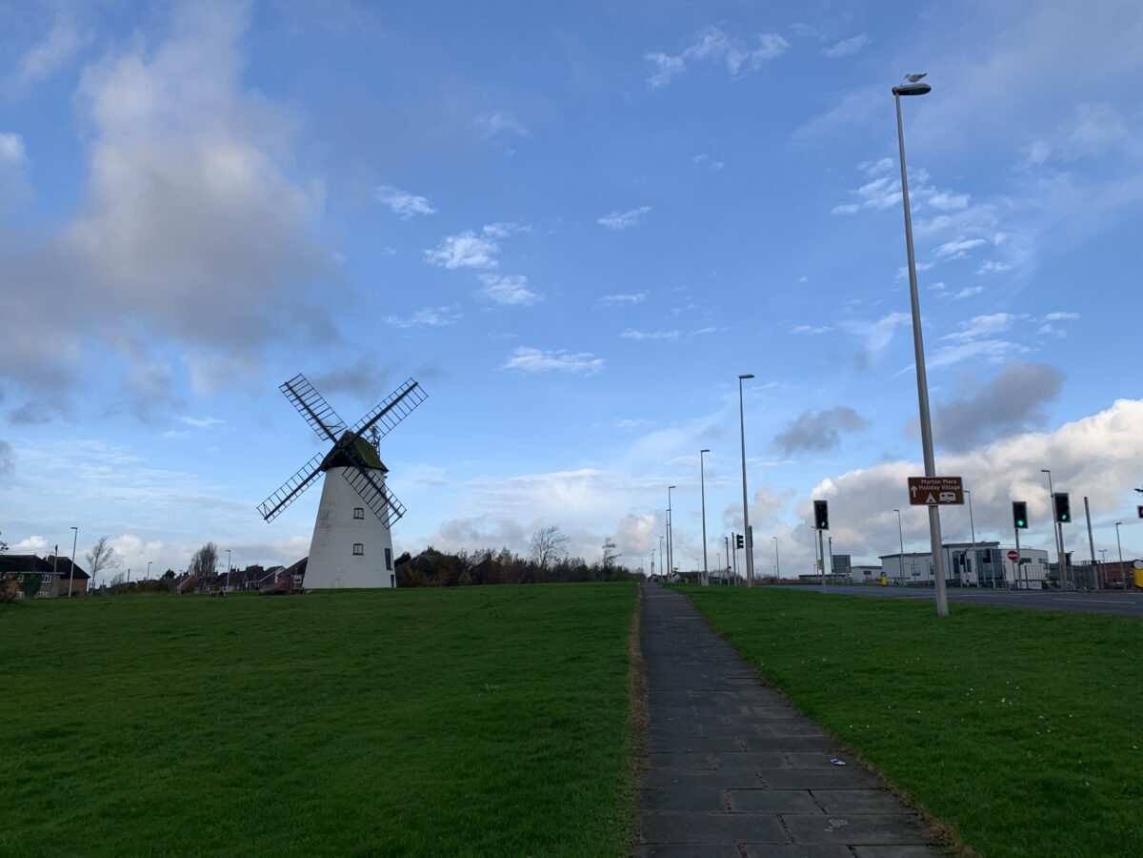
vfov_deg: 53.1
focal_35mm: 26
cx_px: 572
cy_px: 429
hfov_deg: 67.3
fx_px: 859
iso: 25
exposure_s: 1/1490
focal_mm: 4.25
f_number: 1.8
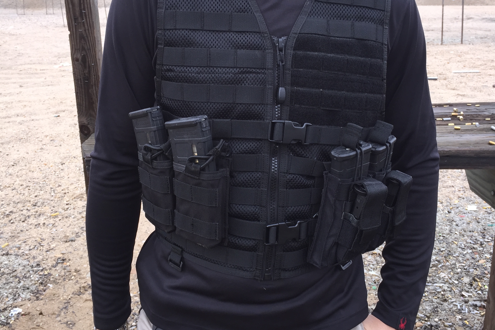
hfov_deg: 50.7
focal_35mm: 38
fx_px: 522
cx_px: 247
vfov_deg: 35.0
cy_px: 152
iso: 32
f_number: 2.2
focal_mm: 4.15
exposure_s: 1/60
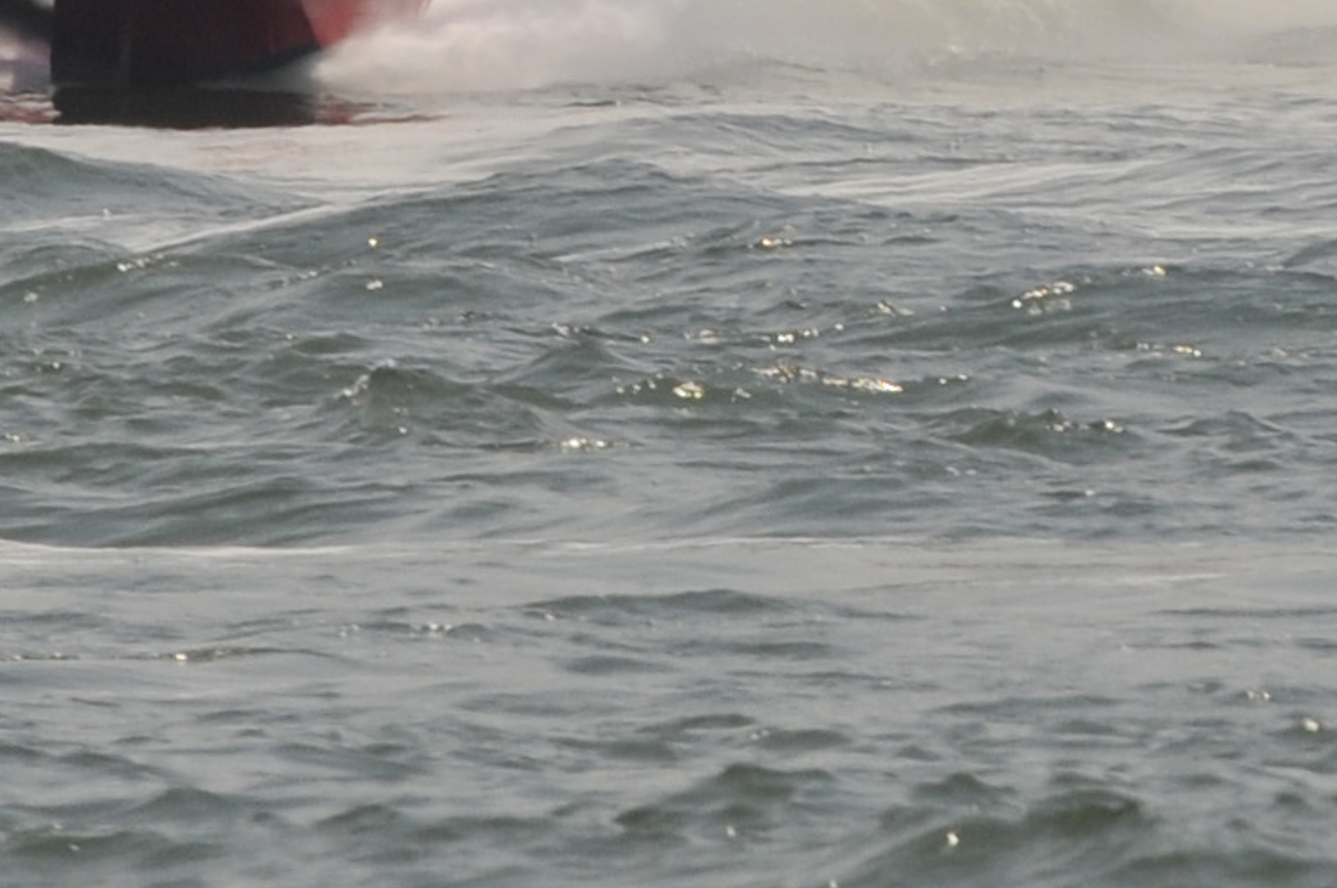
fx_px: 124652
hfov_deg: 0.6
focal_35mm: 3360
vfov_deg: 0.4
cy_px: 185
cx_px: 1091
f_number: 8
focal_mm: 400
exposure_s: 1/1000
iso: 200
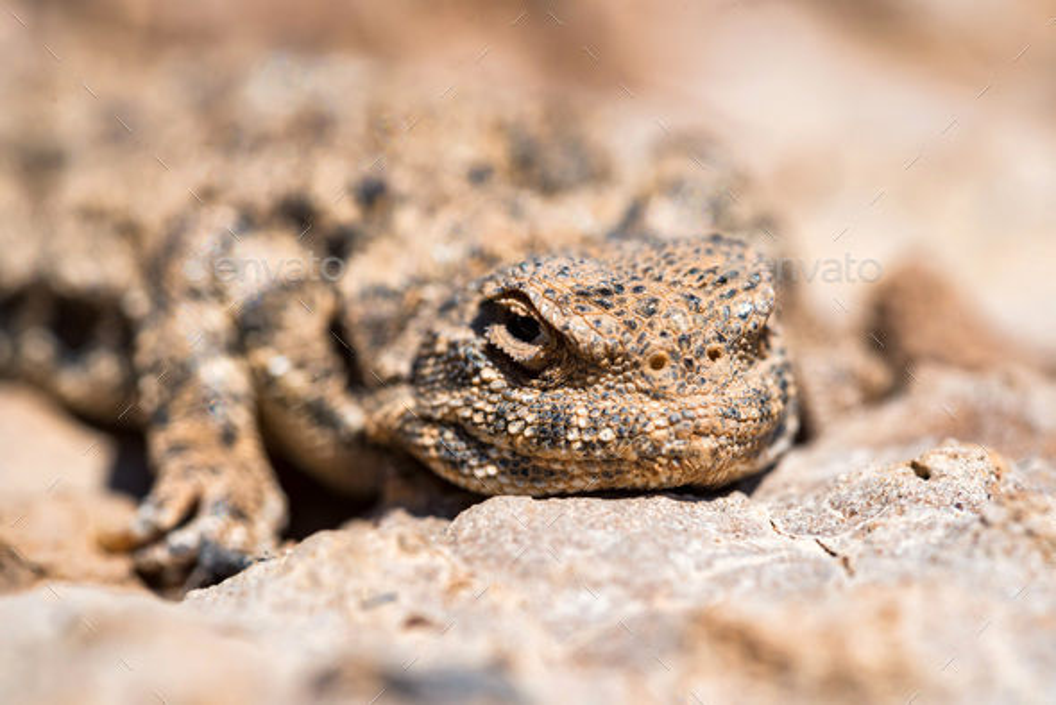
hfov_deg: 22.6
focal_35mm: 90
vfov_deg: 15.2
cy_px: 352
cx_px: 528
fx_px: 2641
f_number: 16
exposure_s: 1/400
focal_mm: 90
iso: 400
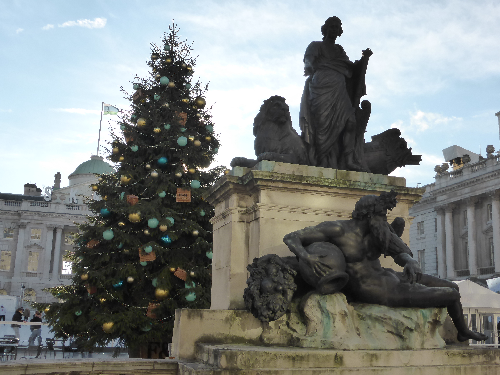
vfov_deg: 36.0
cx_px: 250
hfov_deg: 46.8
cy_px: 188
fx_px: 578
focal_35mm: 40
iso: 200
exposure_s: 1/1000
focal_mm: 6.9
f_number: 3.9
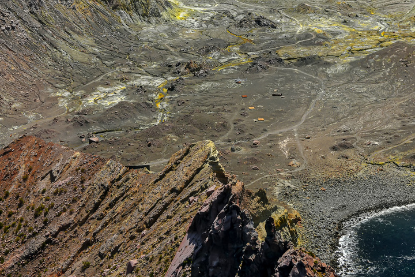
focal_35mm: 63
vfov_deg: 20.6
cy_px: -25
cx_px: 233
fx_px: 726
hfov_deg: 31.9
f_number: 8
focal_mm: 28
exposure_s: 1/1000
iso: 64
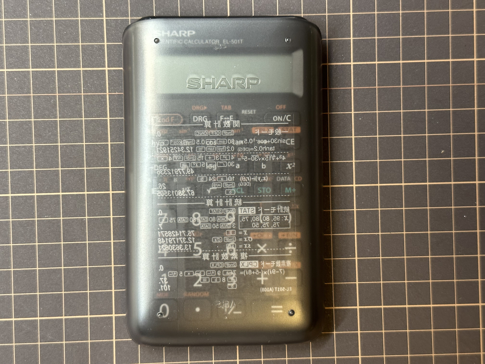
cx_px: 242
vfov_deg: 30.3
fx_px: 673
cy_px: 182
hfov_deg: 39.7
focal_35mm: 48
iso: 200
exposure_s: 1/60
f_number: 1.78
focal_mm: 6.86
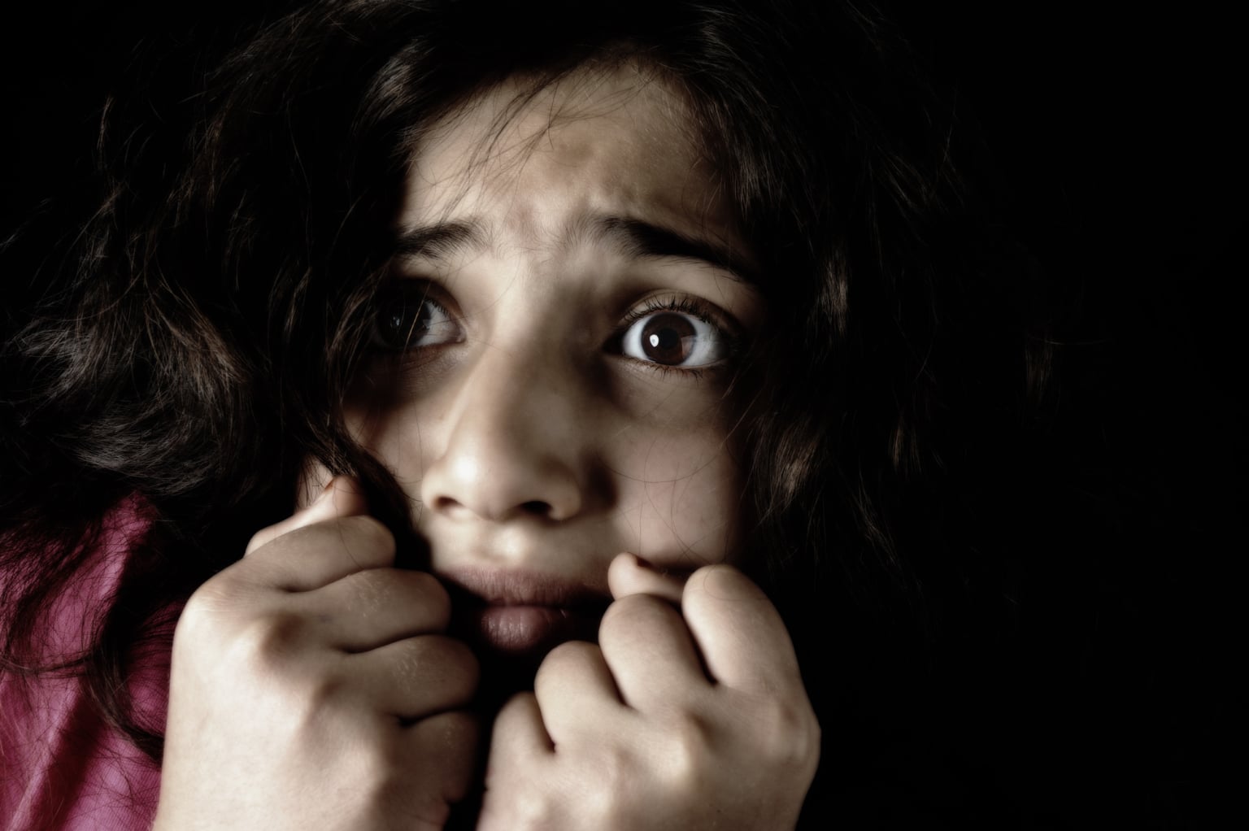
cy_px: 416
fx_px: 2427
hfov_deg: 28.9
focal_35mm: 70
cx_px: 624
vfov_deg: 19.4
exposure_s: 1/160
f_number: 20
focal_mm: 70
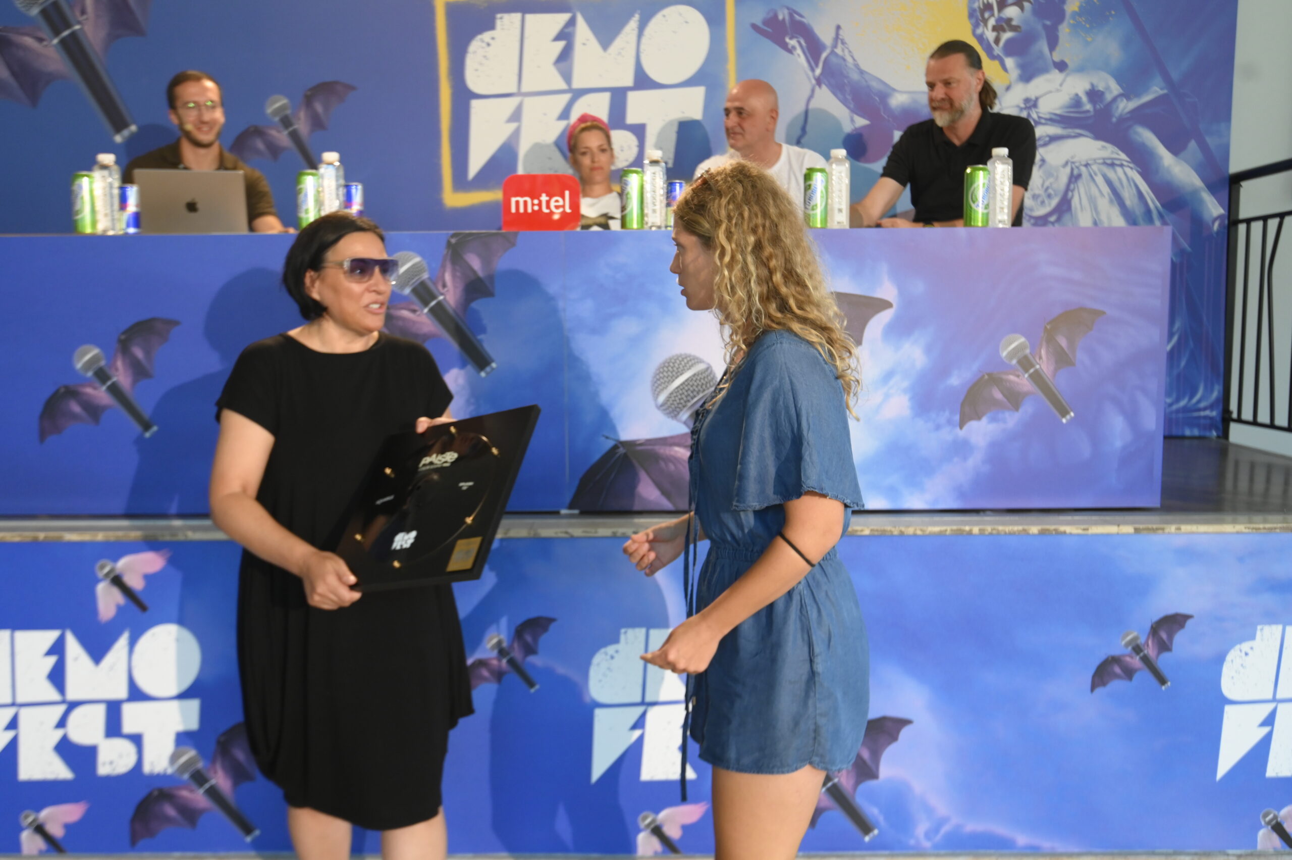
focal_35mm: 31
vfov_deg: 42.3
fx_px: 1112
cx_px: 646
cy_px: 430
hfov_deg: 60.3
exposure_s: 1/200
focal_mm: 31
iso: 2500
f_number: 4
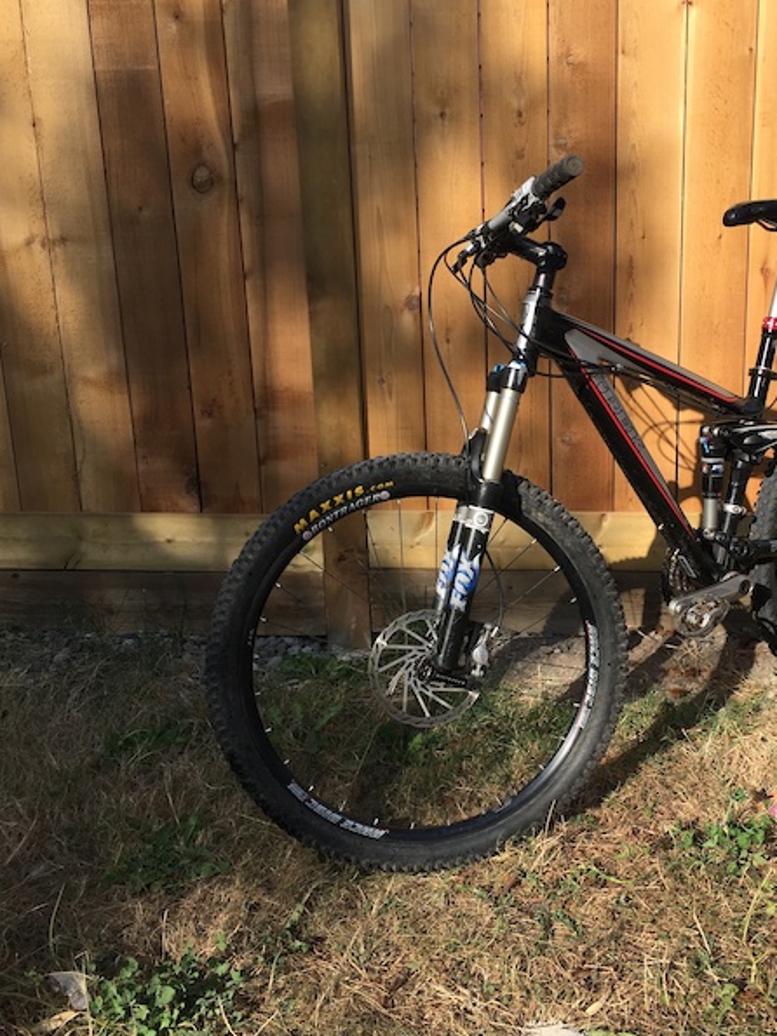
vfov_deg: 47.9
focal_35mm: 39
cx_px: 519
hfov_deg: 36.4
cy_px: 524
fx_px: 1168
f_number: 2.2
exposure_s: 1/1236
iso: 32
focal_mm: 4.15
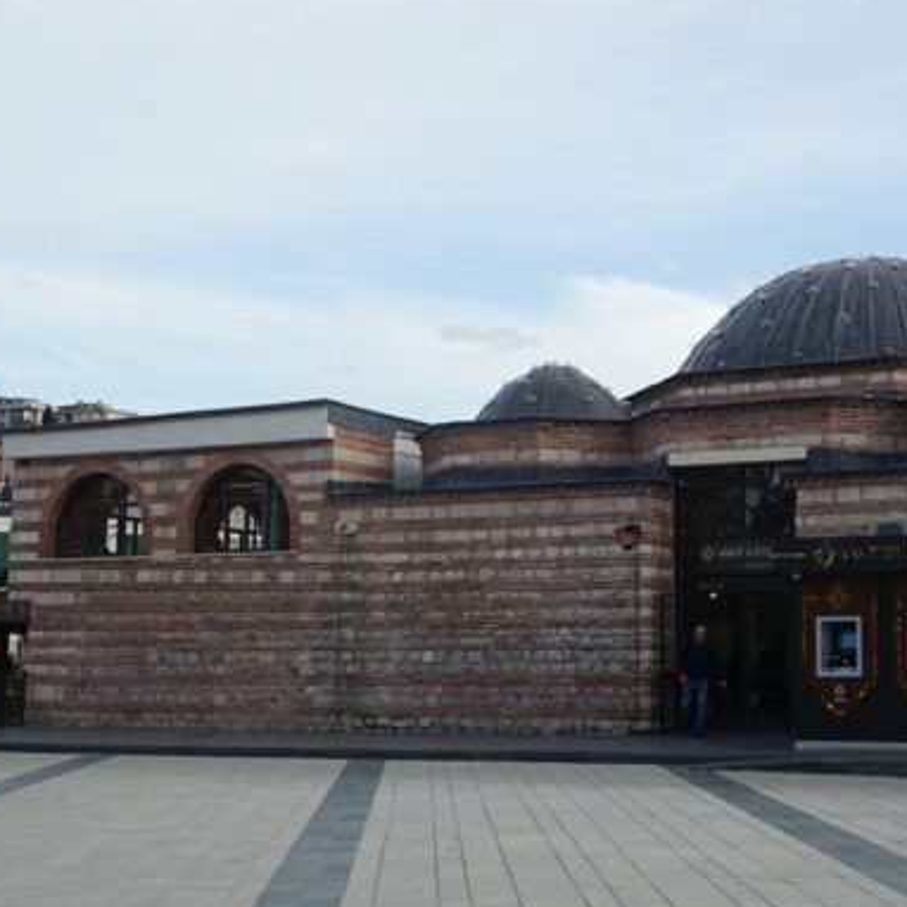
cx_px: 727
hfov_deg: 29.4
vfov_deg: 30.0
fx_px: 1690
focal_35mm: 57
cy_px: 455
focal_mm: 25
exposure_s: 1/125
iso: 100
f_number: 8
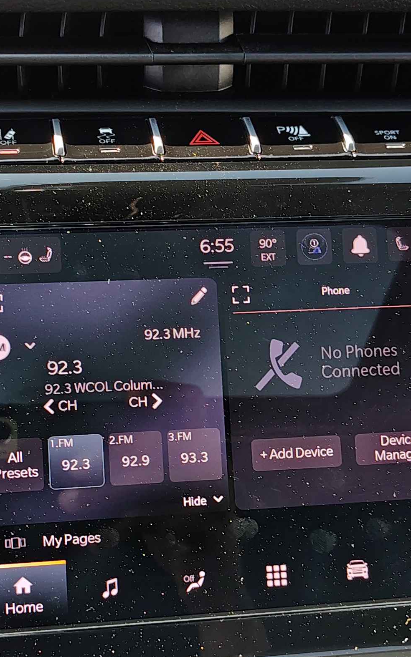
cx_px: 148
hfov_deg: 19.7
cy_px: 369
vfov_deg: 31.0
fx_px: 1183
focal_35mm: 66
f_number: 1.8
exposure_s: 1/120
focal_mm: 5.56
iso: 516
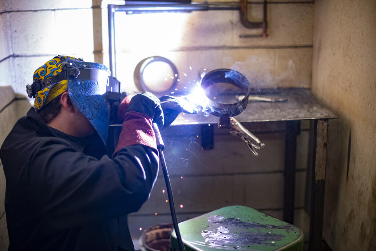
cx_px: 188
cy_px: 126
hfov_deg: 39.6
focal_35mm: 50
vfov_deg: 27.0
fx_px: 522
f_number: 2
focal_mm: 50
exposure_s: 1/500
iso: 2000
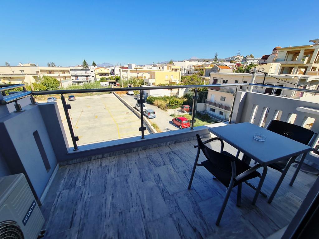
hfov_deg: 106.2
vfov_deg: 89.9
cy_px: 120
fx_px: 120
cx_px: 160
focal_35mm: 13
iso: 64
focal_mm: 2.2
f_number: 2.2
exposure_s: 1/1552
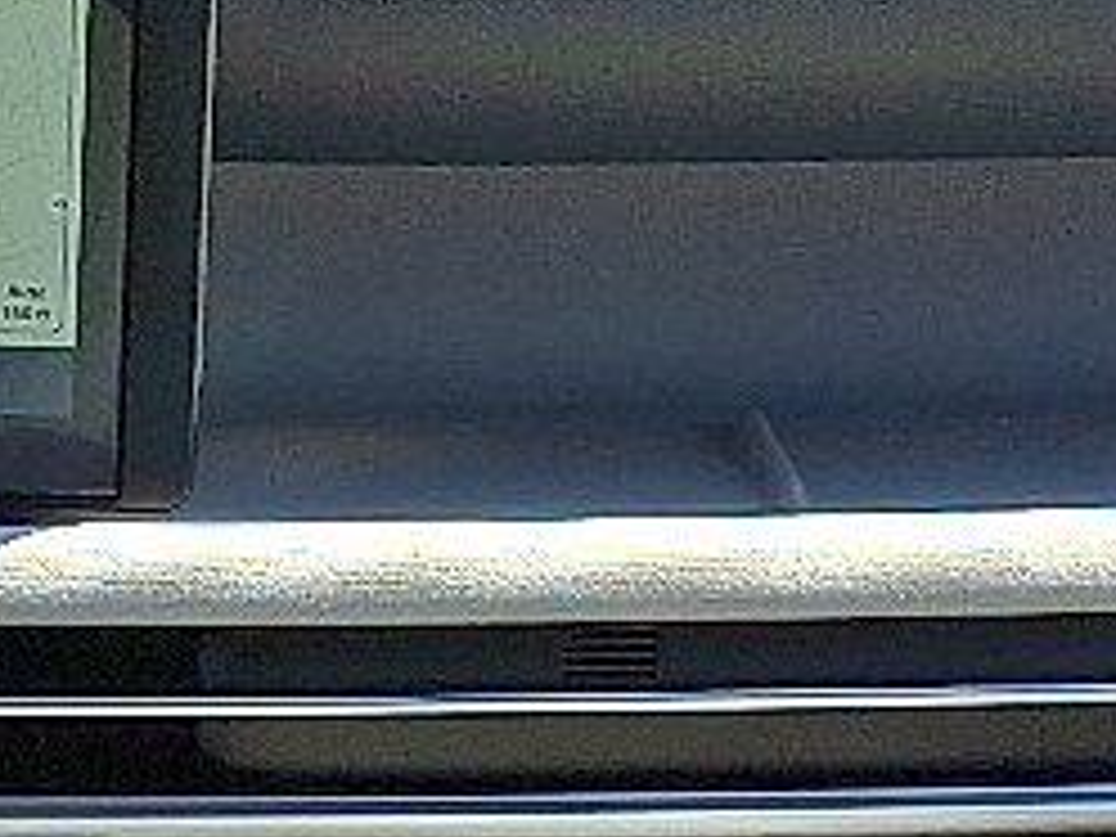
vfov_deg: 8.8
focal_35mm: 161
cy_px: 1602
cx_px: -382
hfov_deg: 11.9
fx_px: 5191
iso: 25
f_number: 1.8
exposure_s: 1/400
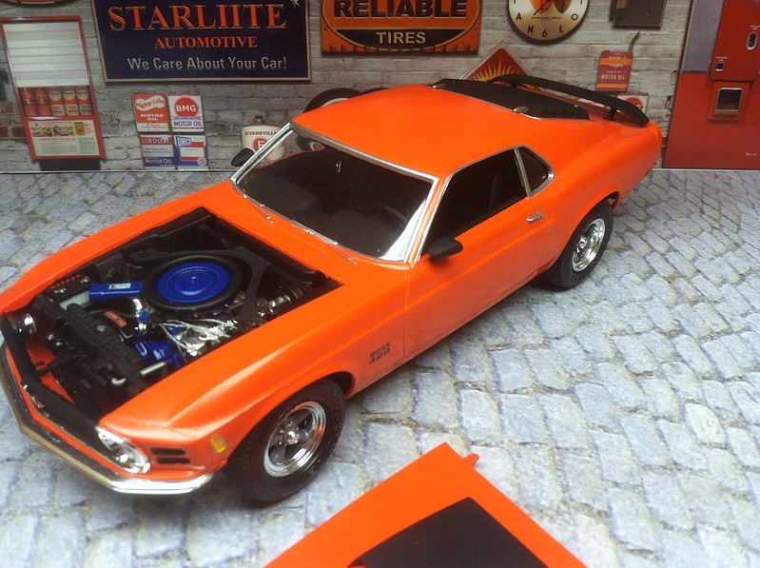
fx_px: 767
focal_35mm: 35
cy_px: 284
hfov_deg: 52.7
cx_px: 380
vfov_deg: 40.6
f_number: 2.8
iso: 80
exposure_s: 1/40
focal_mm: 3.85
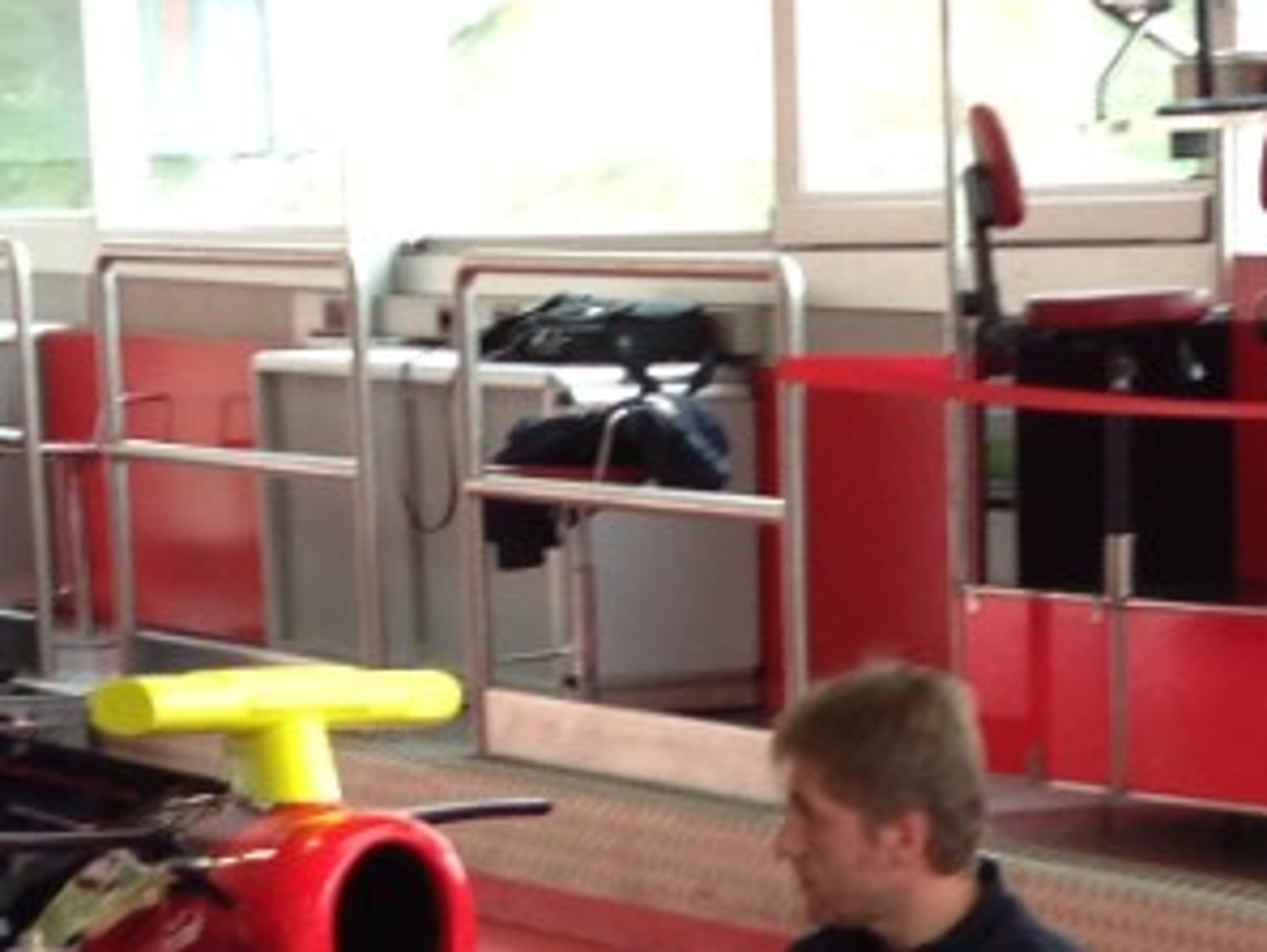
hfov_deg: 12.3
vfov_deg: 8.8
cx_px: 1024
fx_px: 5859
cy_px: 1917
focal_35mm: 160
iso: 64
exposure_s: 1/30
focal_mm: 4.13
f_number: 2.4
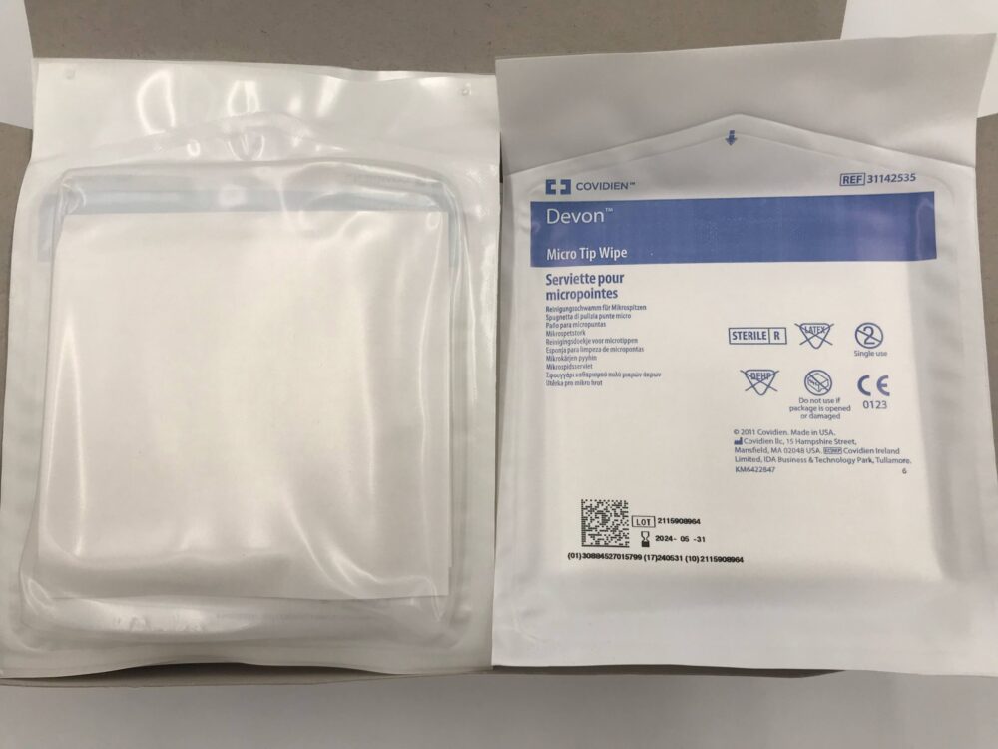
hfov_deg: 63.4
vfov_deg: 49.7
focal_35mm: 28
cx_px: 499
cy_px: 374
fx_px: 807
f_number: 1.8
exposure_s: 1/221
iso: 20
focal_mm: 3.99
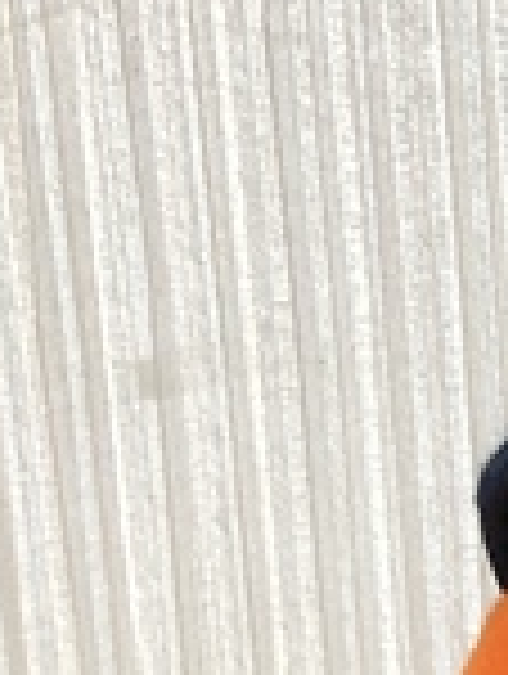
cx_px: 1056
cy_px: 1634
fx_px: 2907
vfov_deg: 11.1
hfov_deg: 9.3
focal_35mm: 149
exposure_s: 1/15
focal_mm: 3.99
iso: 50
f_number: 1.8
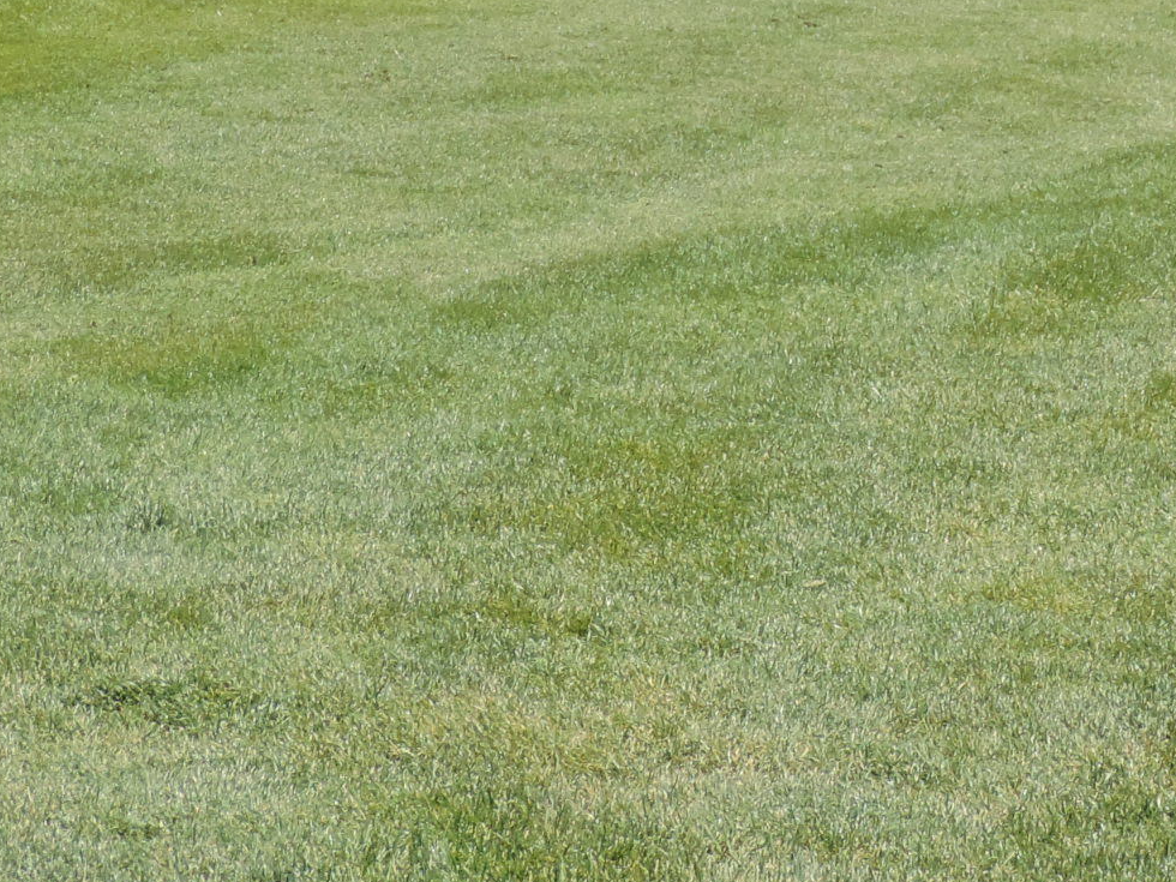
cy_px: -464
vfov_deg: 4.4
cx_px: 839
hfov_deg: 5.9
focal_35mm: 333
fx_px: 11313
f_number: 4.1
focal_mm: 17.8
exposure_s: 1/500
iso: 80
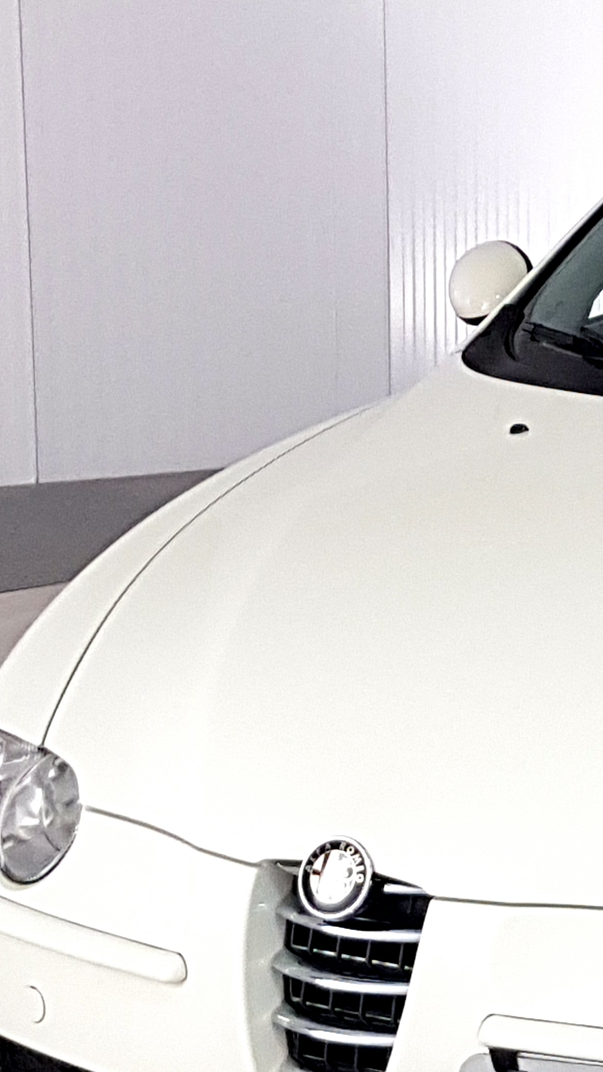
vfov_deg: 38.0
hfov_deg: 19.3
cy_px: 724
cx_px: 911
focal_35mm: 54
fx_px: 1535
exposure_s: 1/90
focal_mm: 4.2
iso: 200
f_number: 1.7
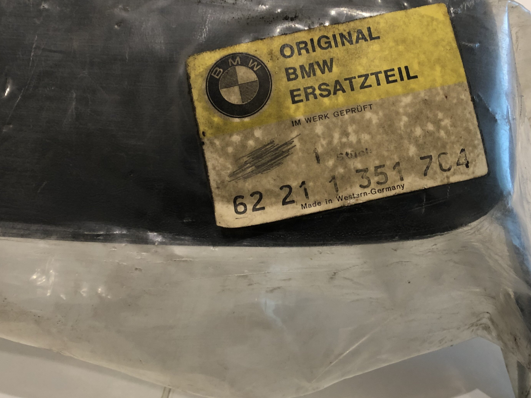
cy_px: 154
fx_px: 629
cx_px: 320
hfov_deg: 45.5
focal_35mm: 41
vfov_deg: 35.0
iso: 50
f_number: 1.8
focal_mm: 4
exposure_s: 1/17
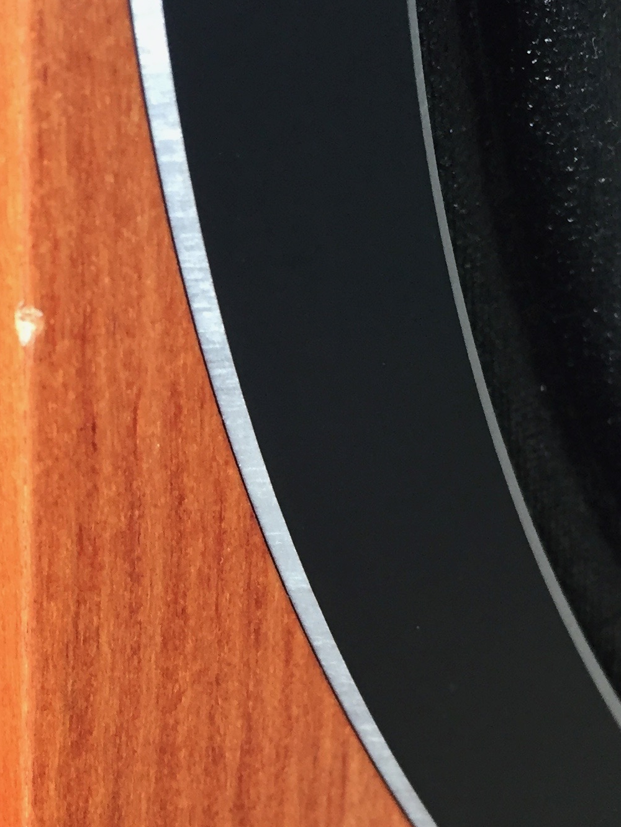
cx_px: 148
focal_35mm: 71
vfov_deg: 27.4
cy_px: 482
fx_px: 1698
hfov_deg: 20.5
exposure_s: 1/33
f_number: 2.2
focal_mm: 4.15
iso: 80
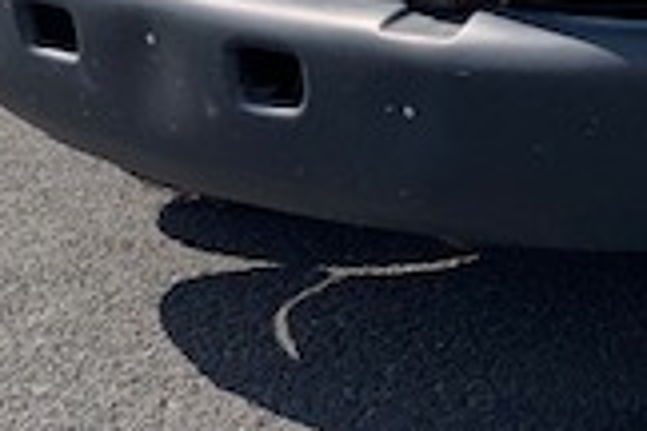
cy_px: -243
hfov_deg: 16.7
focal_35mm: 107
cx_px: 1070
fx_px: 1923
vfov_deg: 12.1
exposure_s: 1/2421
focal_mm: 4.25
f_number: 1.8
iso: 25
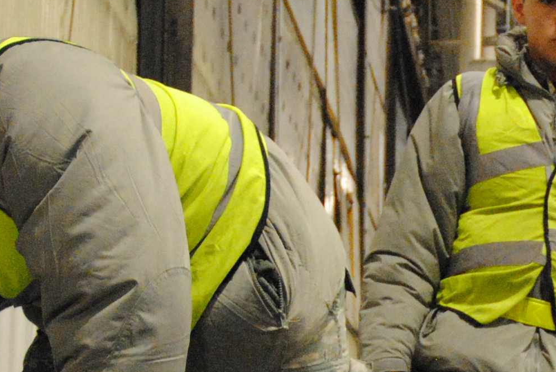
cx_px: 645
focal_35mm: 140
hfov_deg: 14.2
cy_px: 474
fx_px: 2165
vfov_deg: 9.7
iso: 1600
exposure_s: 1/20
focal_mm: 24
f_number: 3.8
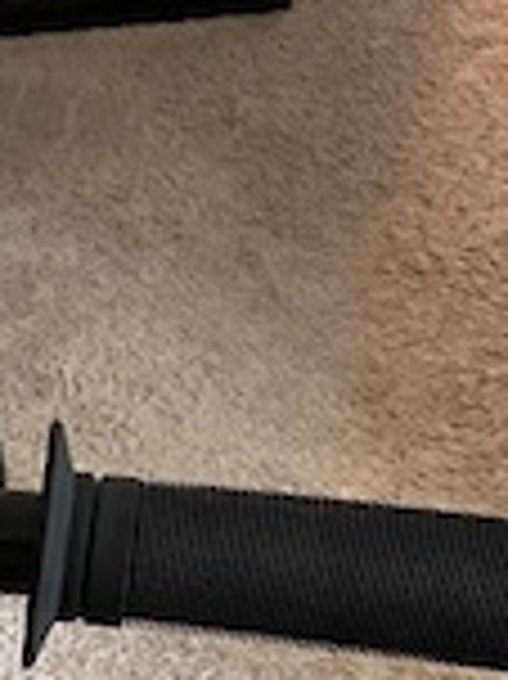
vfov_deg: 13.2
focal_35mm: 138
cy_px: 1139
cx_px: -620
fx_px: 2704
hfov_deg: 9.7
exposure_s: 1/40
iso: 500
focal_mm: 4.25
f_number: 1.8
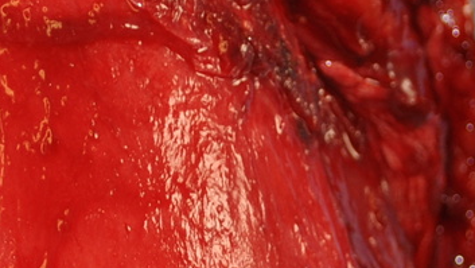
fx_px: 3869
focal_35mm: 307
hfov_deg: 6.9
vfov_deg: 4.0
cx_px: -288
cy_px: 99
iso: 200
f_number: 5
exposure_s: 1/100
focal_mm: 36
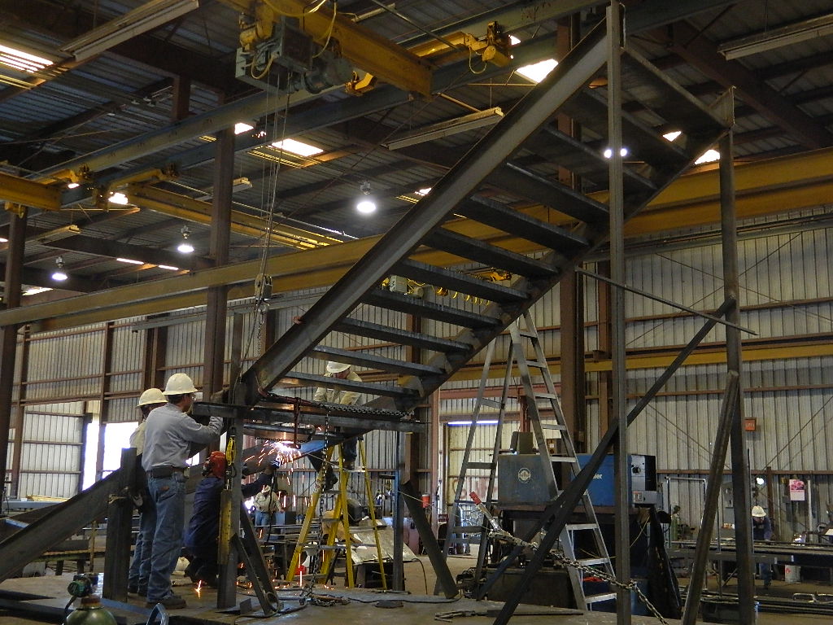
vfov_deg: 35.1
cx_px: 416
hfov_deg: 45.8
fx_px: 987
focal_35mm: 41
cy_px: 312
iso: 360
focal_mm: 7.3
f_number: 3.5
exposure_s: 1/30
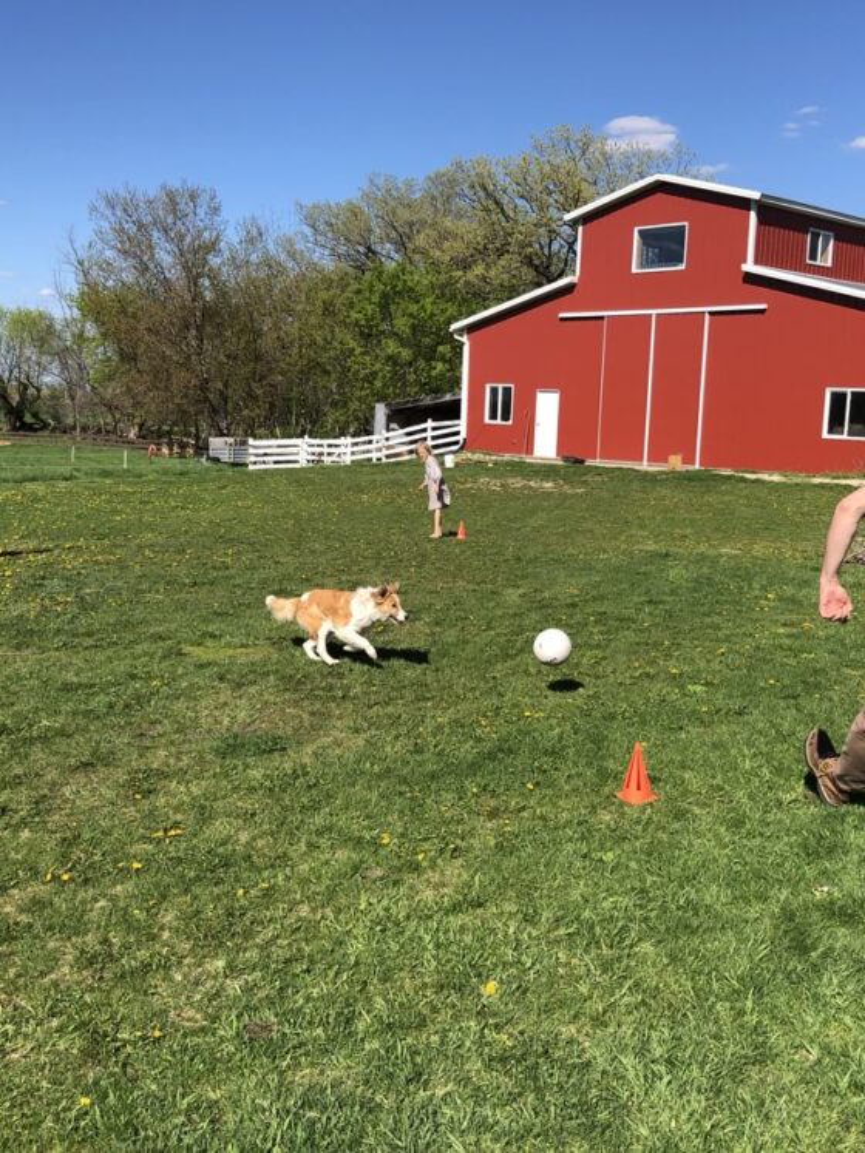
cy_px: 576
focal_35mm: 28
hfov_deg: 49.7
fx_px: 933
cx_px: 432
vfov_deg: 63.5
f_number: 1.8
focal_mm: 3.99
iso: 20
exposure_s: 1/1799
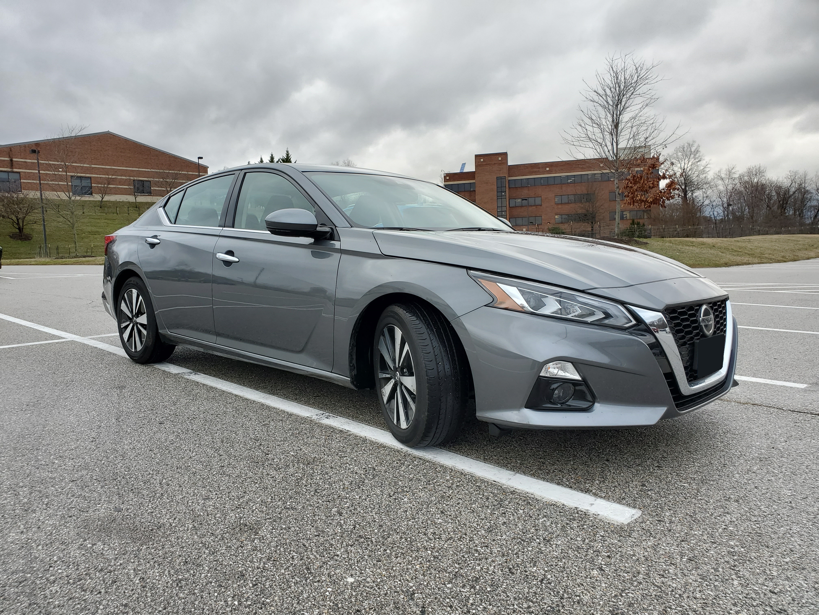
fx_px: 615
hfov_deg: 67.3
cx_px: 410
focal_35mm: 26
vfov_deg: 53.1
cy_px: 308
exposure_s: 1/178
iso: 50
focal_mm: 4.3
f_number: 2.4
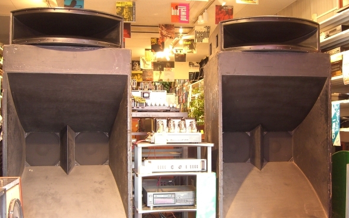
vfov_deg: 29.1
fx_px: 418
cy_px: 132
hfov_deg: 45.3
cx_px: 173
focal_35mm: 44
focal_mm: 7.9
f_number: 2.8
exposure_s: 1/15
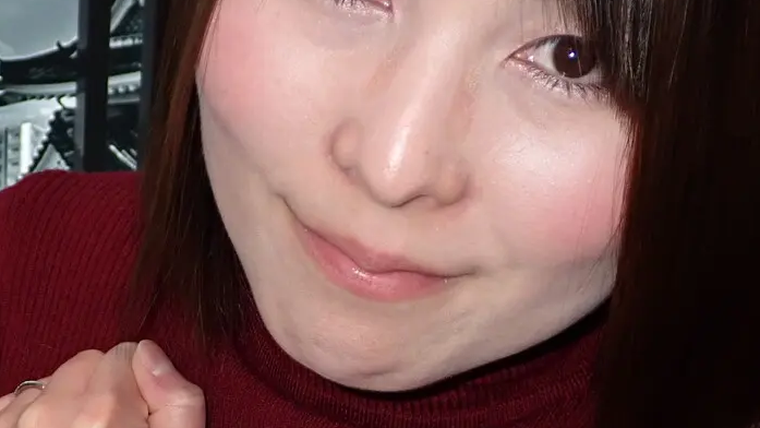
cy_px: 385
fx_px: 1914
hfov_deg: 22.4
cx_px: 330
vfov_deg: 12.6
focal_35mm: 95
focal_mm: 6.83
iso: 250
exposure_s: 1/40
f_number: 8
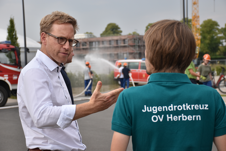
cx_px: 113
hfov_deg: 28.1
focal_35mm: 72
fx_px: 452
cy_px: 76
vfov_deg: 18.9
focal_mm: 48
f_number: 4.5
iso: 200
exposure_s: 1/1000
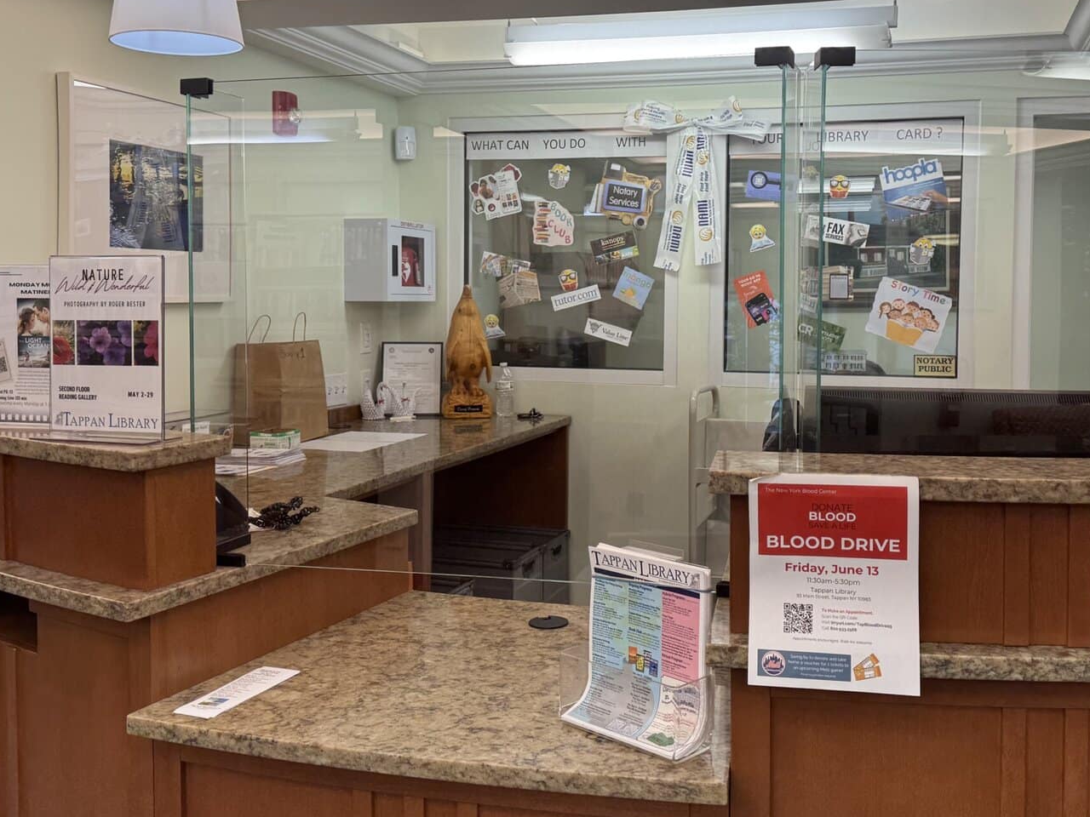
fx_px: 1134
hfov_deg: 51.1
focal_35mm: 36
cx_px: 633
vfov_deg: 39.5
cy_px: 334
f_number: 1.78
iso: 64
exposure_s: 1/136
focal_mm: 6.76
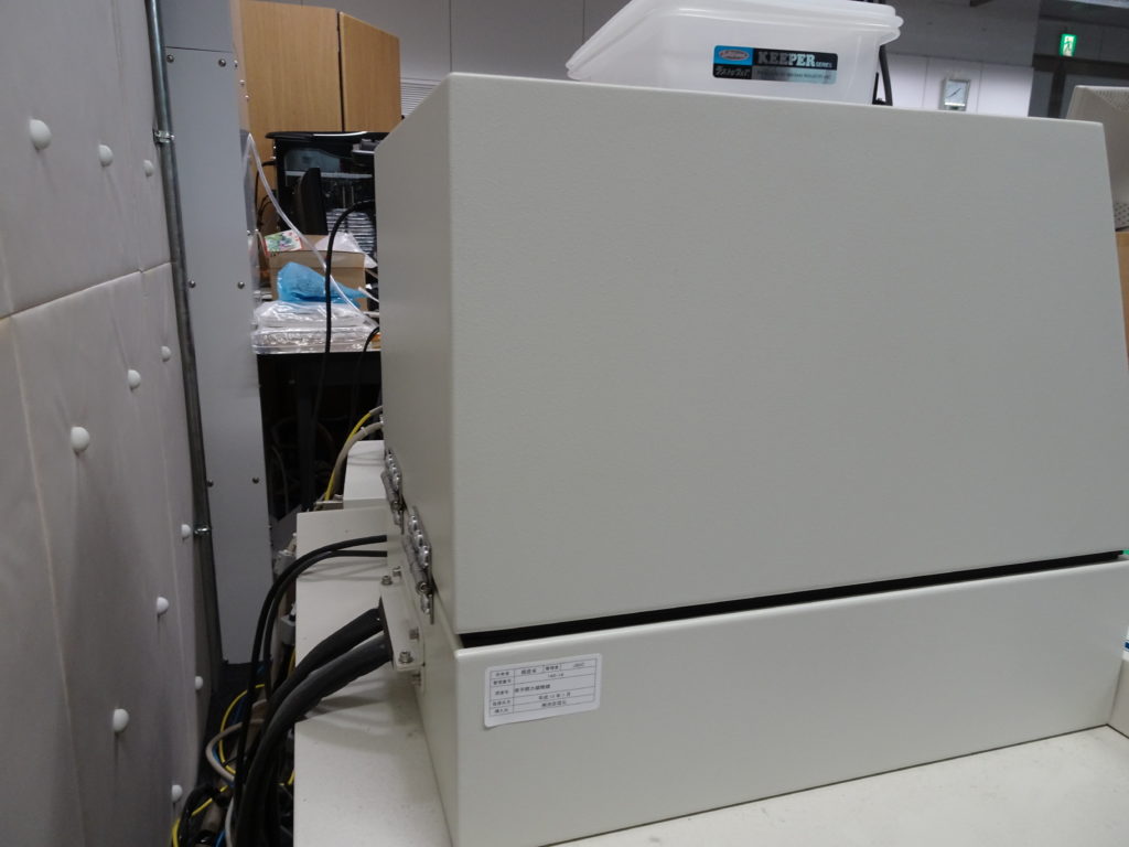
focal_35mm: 24
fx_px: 783
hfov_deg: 71.6
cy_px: 424
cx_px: 564
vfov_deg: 56.8
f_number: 3.5
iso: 160
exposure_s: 1/30
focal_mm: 4.1
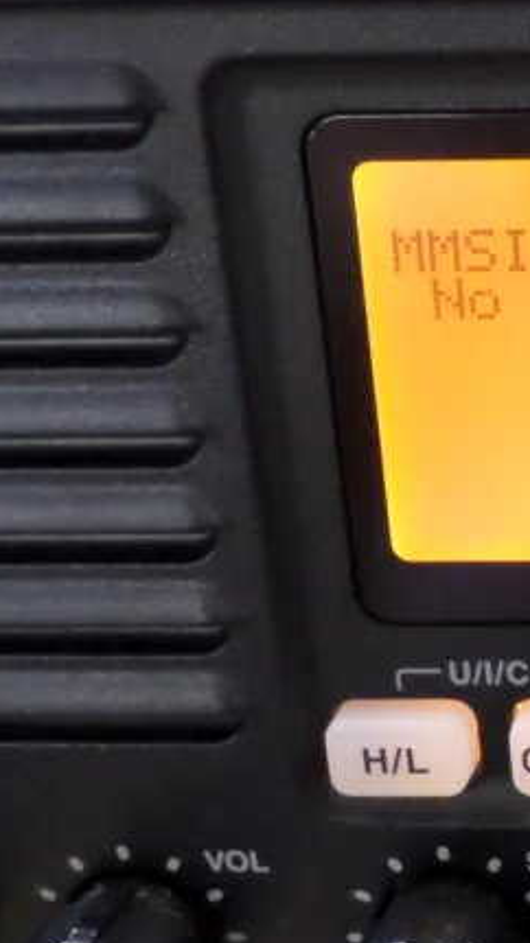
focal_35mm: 57
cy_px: 521
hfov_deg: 18.7
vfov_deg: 36.6
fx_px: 1426
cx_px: 790
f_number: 2.5
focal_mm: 4.5
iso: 400
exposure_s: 1/30
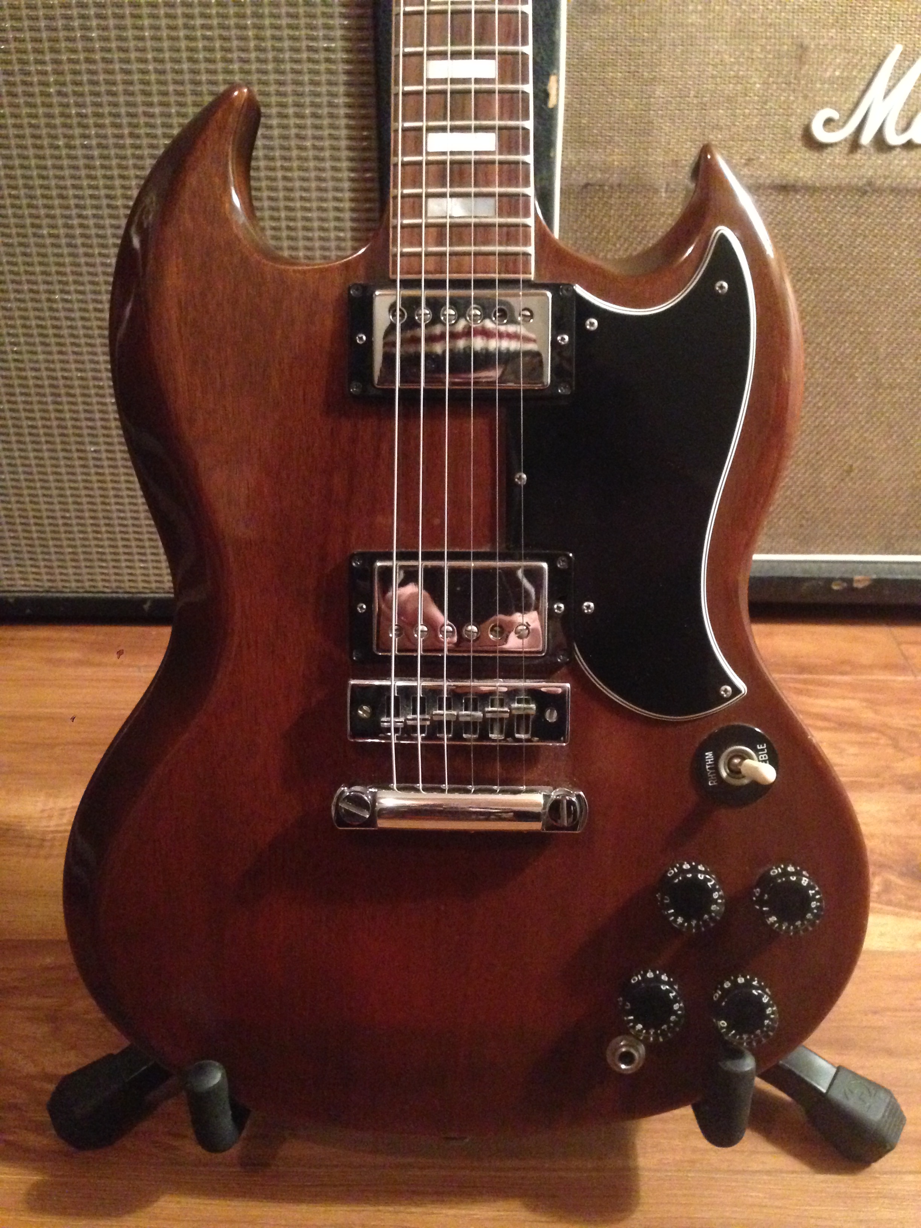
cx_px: 460
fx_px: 1171
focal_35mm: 33
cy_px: 614
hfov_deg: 42.9
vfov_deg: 55.4
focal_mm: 4.12
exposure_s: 1/15
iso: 800
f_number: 2.4
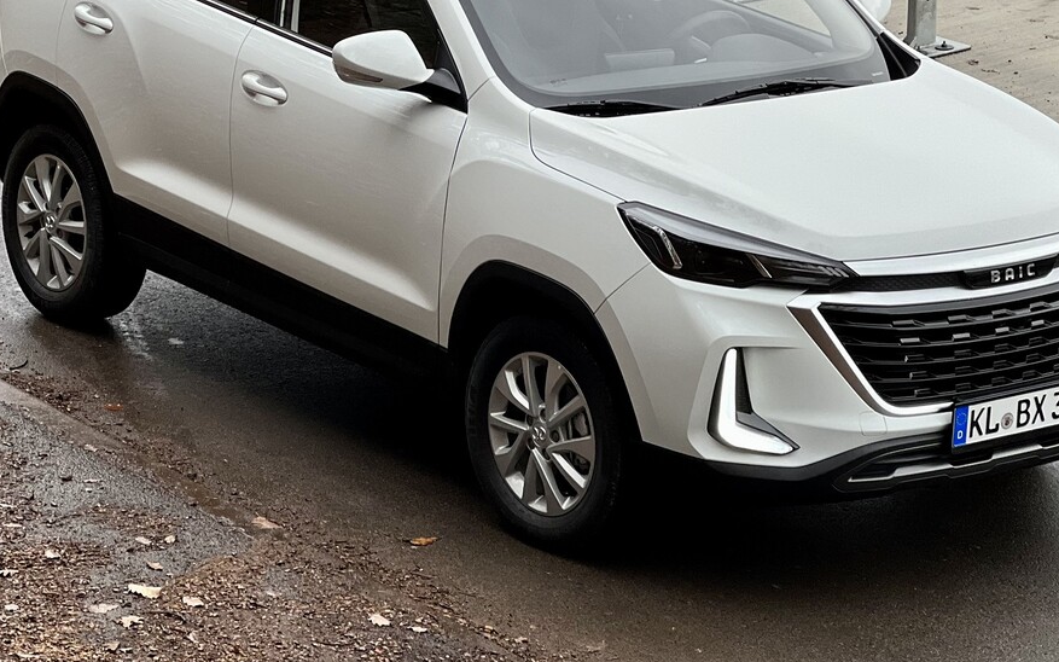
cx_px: 561
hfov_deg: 16.8
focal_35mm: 124
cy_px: 198
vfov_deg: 10.6
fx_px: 3579
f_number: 2.8
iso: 50
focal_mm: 9
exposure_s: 1/121
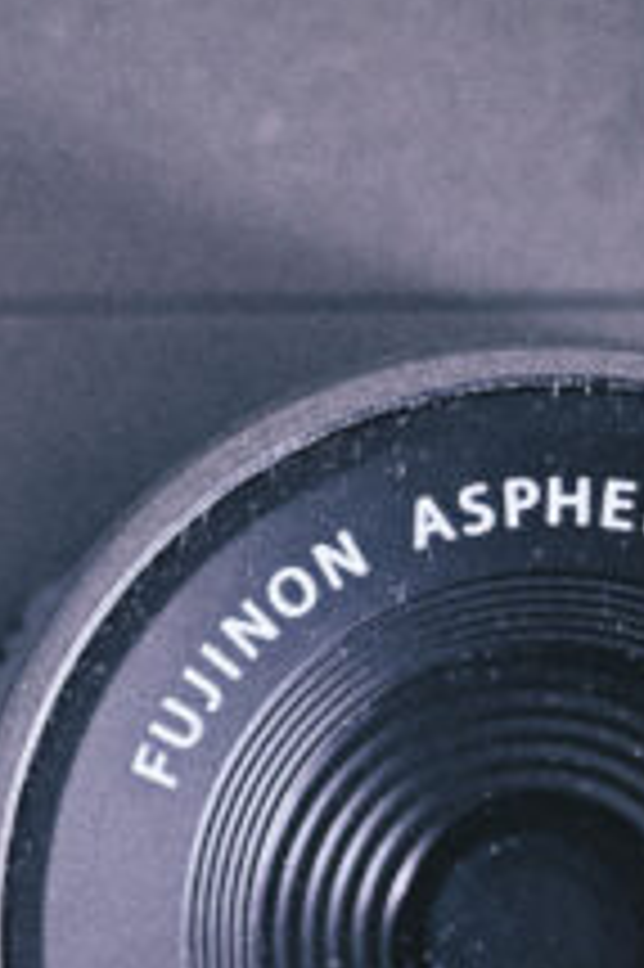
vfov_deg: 3.4
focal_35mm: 608
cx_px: 167
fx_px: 16340
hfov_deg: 2.3
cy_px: 644
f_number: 1.4
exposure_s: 1/200
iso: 400
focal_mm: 85
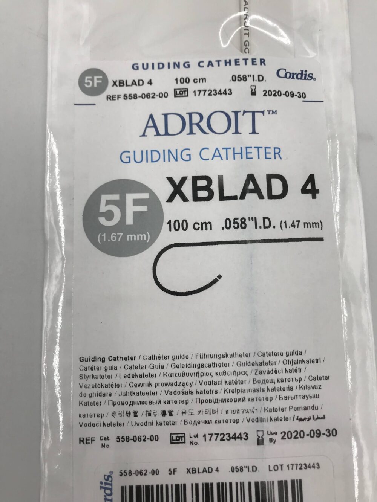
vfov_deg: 63.4
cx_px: 188
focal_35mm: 28
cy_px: 251
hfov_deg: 49.8
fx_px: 407
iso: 20
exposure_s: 1/255
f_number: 1.8
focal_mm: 3.99
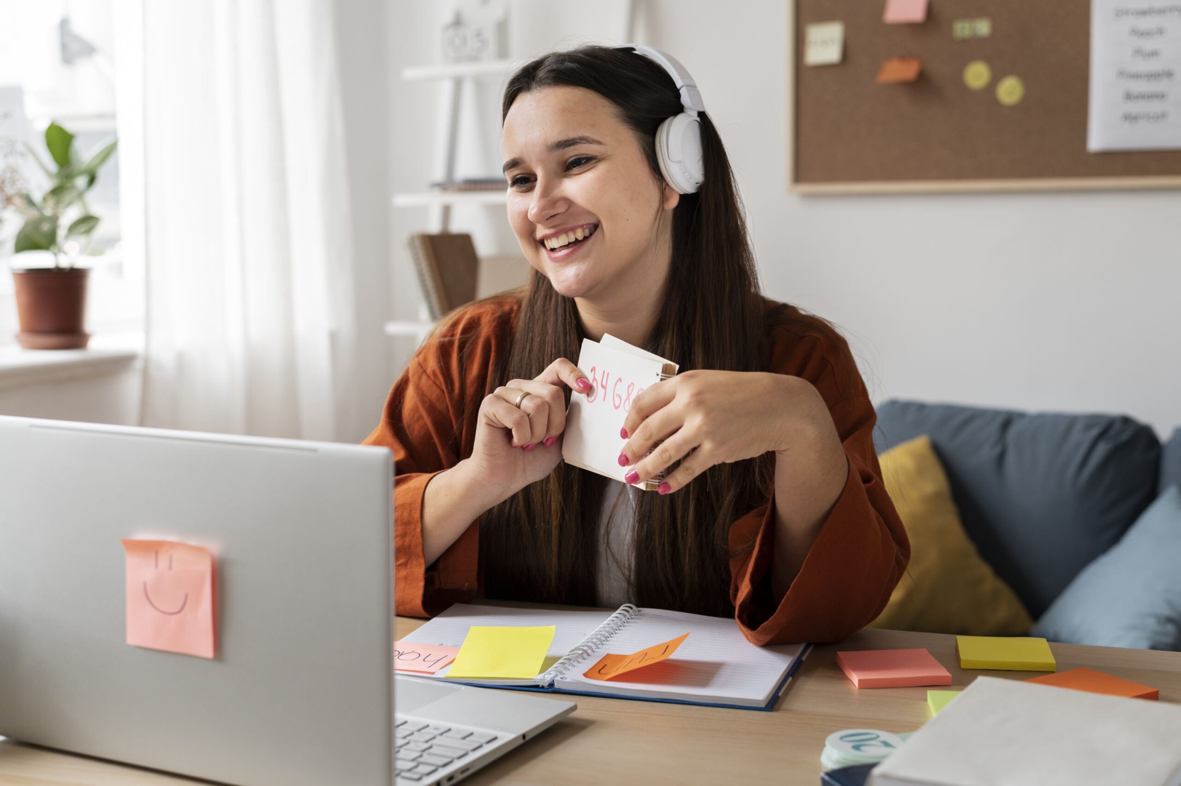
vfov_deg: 27.0
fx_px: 1639
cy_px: 393
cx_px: 590
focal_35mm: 50
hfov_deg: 39.6
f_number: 3.2
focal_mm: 50
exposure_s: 1/160
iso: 400
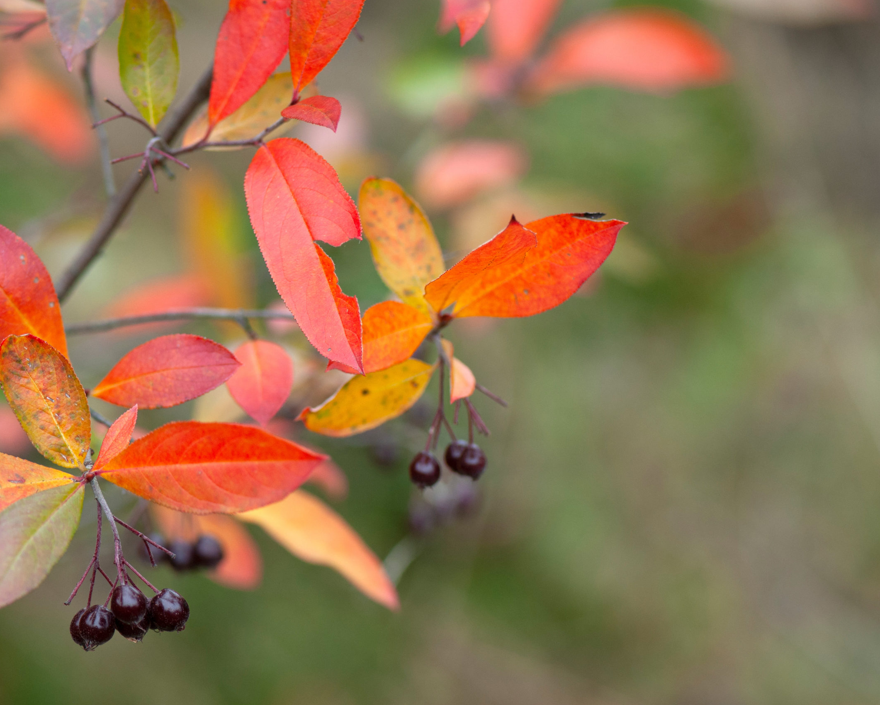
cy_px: 355
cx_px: 354
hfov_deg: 10.8
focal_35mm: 179
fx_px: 4651
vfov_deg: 8.7
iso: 200
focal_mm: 105
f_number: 4
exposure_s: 1/100
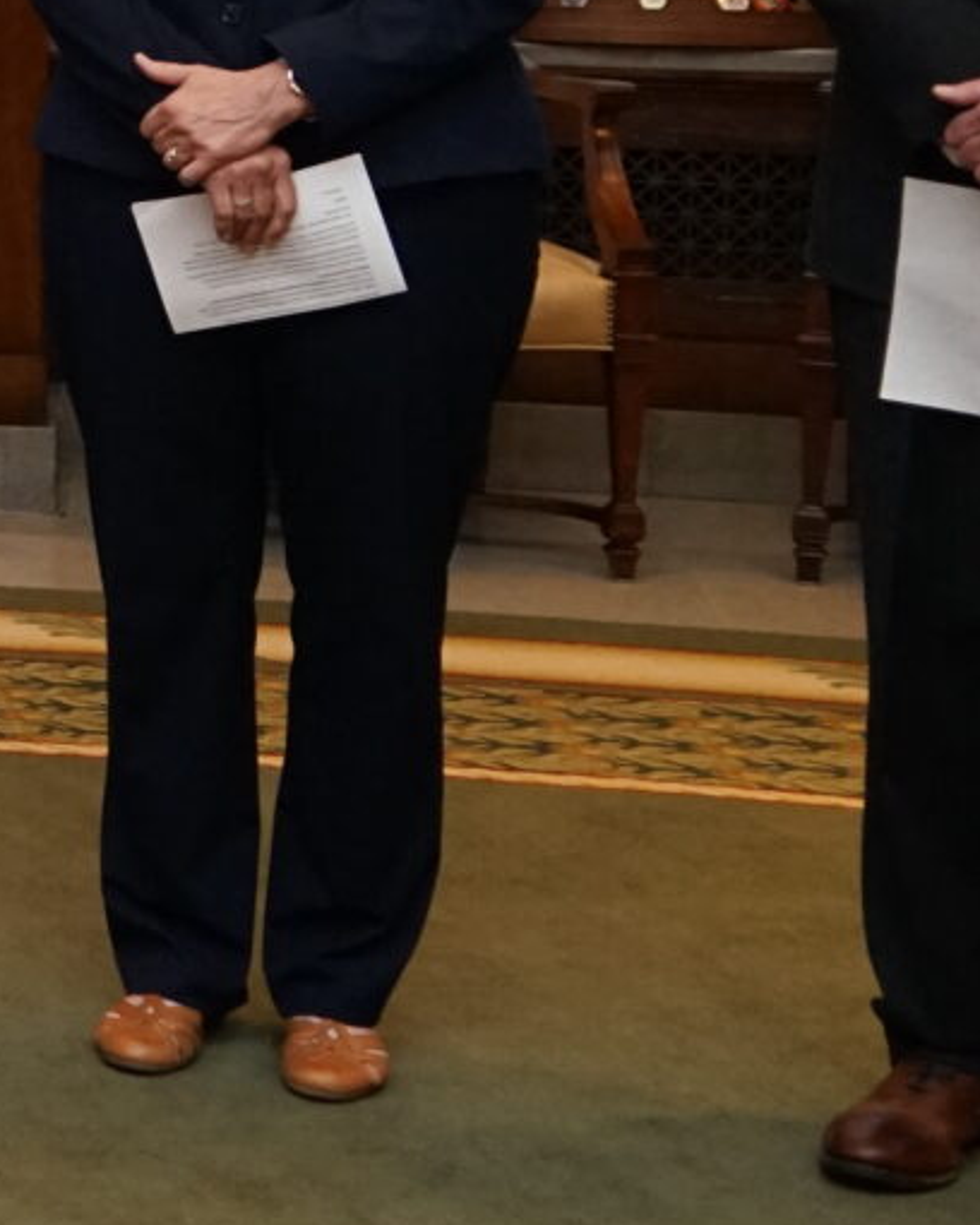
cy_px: -44
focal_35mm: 113
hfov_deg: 11.1
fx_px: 4097
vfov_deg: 16.6
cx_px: -1475
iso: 3200
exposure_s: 1/160
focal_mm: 30
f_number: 4
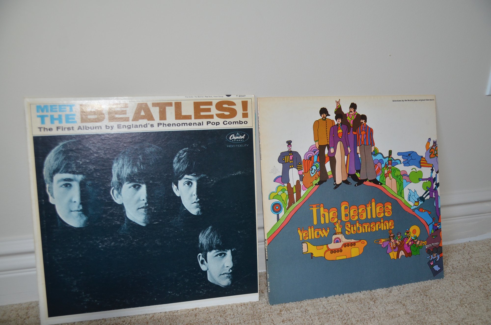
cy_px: 162
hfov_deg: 53.2
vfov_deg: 36.7
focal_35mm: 36
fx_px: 490
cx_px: 246
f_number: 4
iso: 400
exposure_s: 1/60
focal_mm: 24
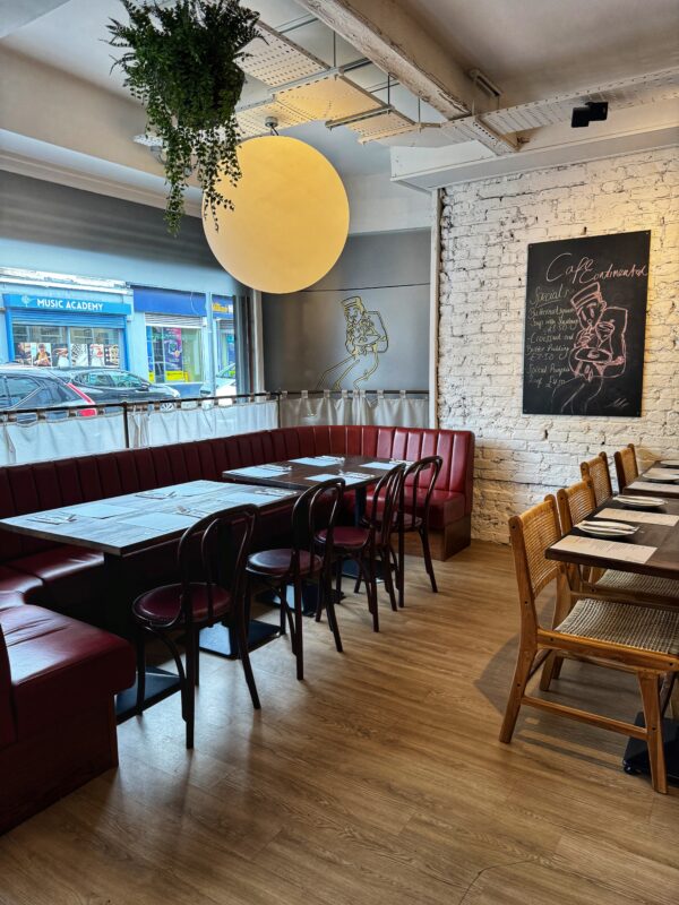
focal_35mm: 24
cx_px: 340
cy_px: 452
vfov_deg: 71.6
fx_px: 628
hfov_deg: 56.8
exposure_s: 1/100
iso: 160
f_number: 1.78
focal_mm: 6.76
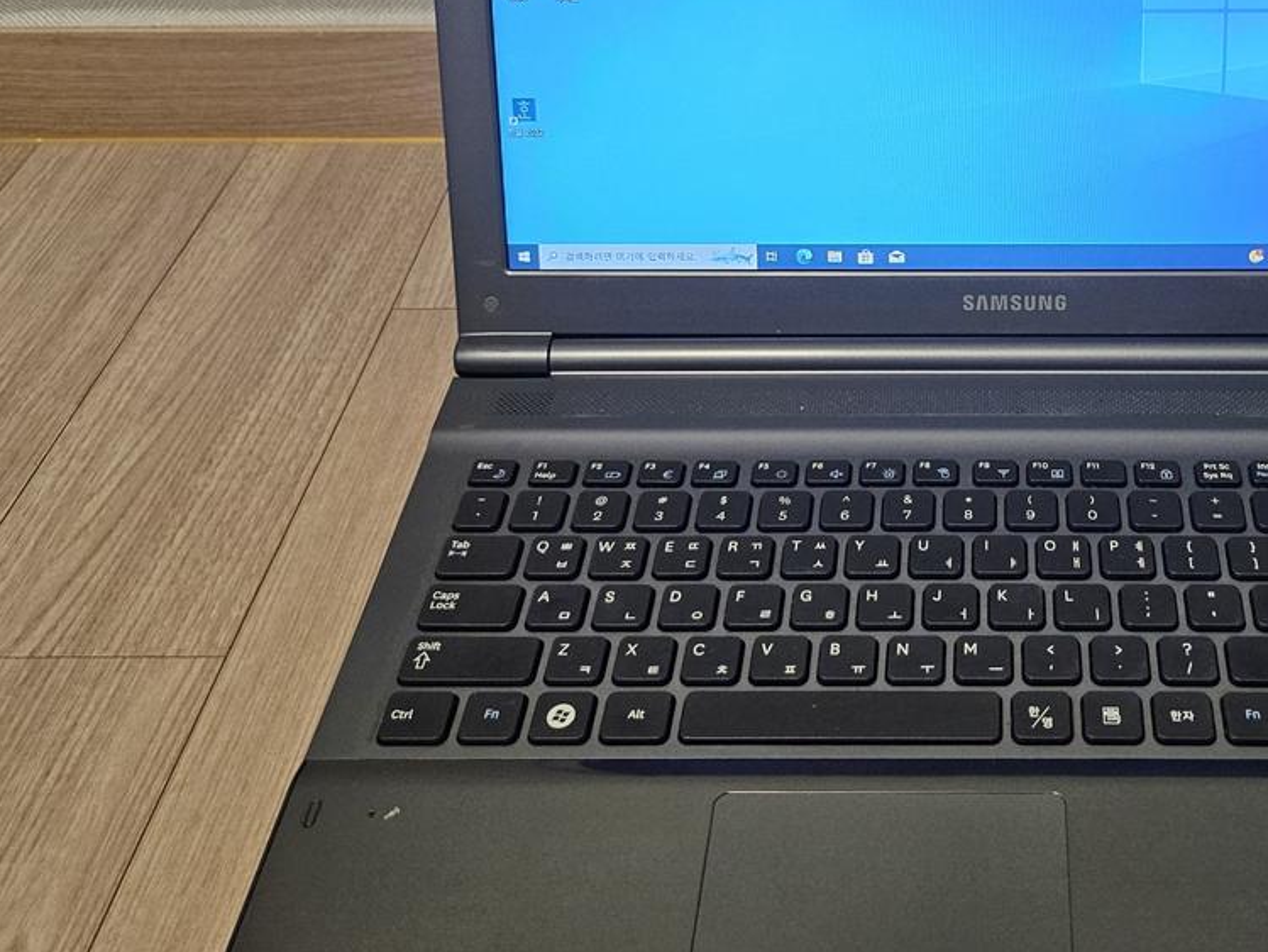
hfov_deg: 44.0
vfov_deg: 34.9
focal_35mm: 41
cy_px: 332
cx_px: 975
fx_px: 1502
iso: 250
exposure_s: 1/120
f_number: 1.8
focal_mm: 5
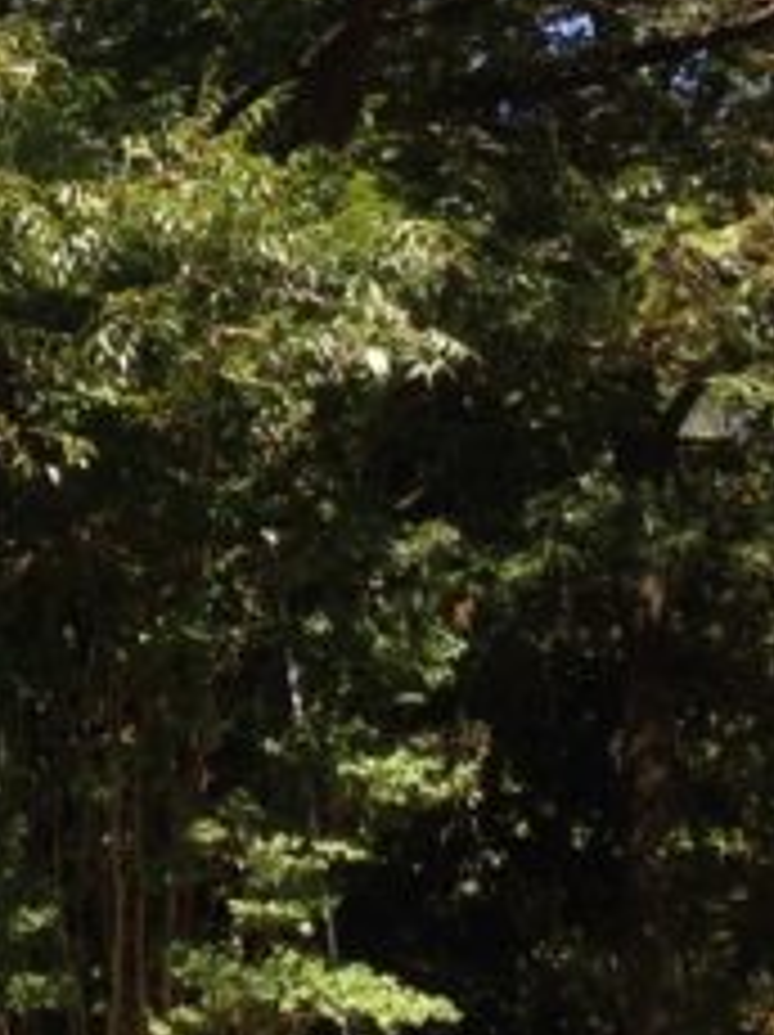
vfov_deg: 13.3
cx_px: -369
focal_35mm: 147
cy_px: 0
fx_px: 4391
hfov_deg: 9.8
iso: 50
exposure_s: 1/398
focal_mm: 4.12
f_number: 2.4
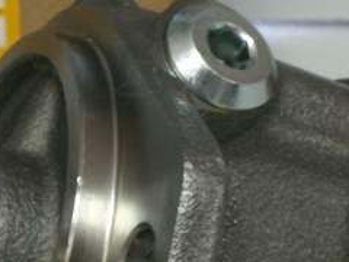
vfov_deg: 10.9
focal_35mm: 136
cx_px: 95
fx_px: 1371
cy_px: 186
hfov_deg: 14.5
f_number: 3.6
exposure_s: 1/10
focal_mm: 8.44
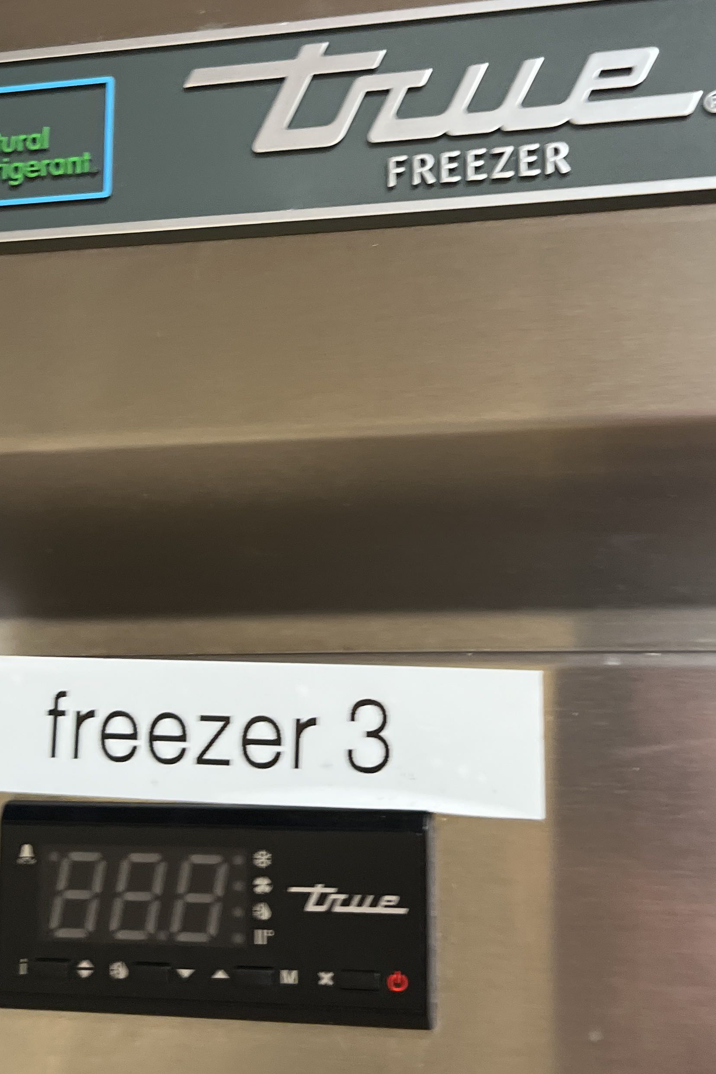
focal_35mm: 44
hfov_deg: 30.5
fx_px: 1313
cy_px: 441
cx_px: 371
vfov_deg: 44.3
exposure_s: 1/50
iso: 200
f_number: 1.6
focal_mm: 5.1
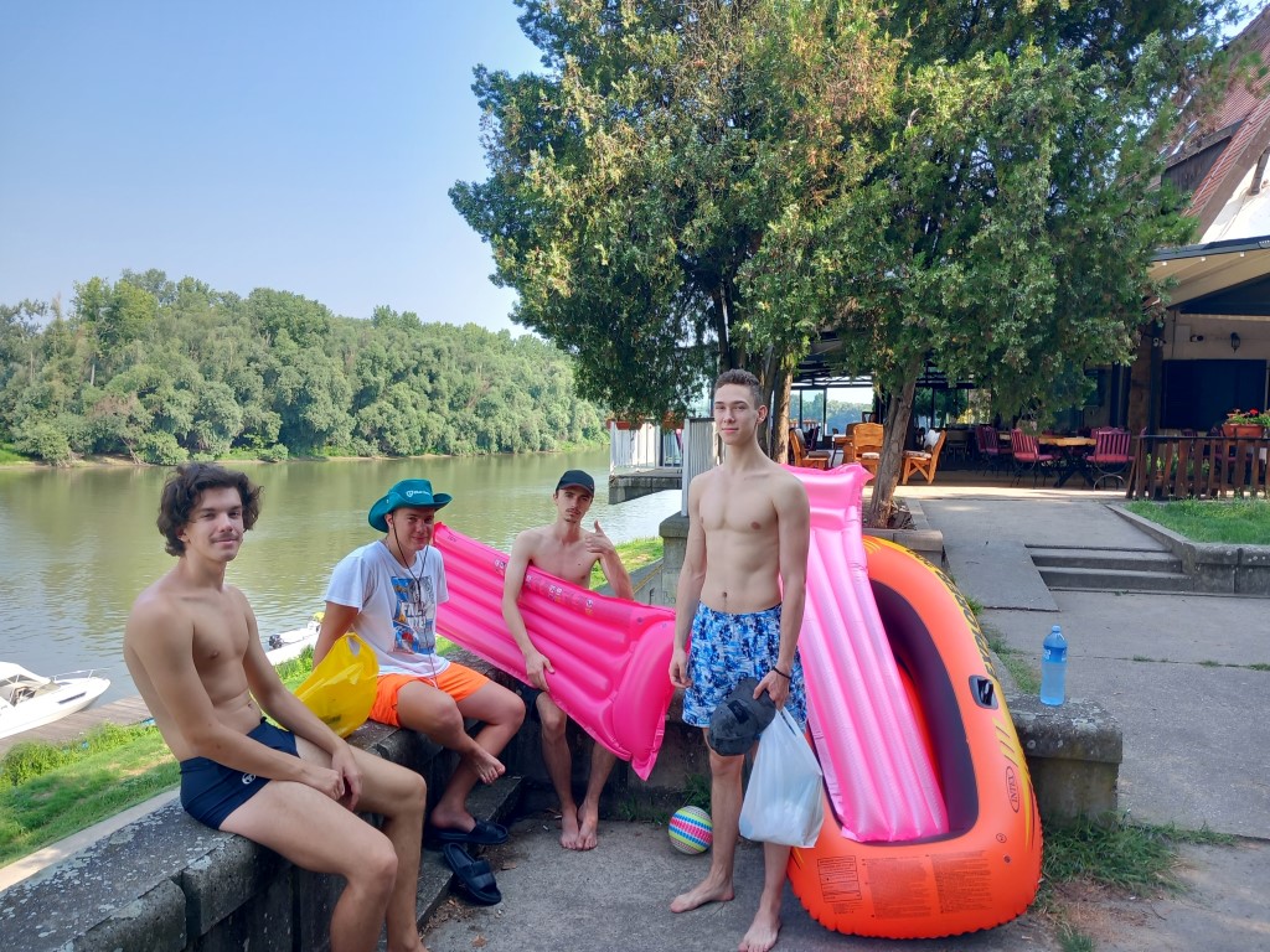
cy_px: 476
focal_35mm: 27
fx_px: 991
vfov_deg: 51.4
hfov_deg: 65.3
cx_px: 635
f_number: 1.8
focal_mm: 4
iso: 25
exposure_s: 1/100
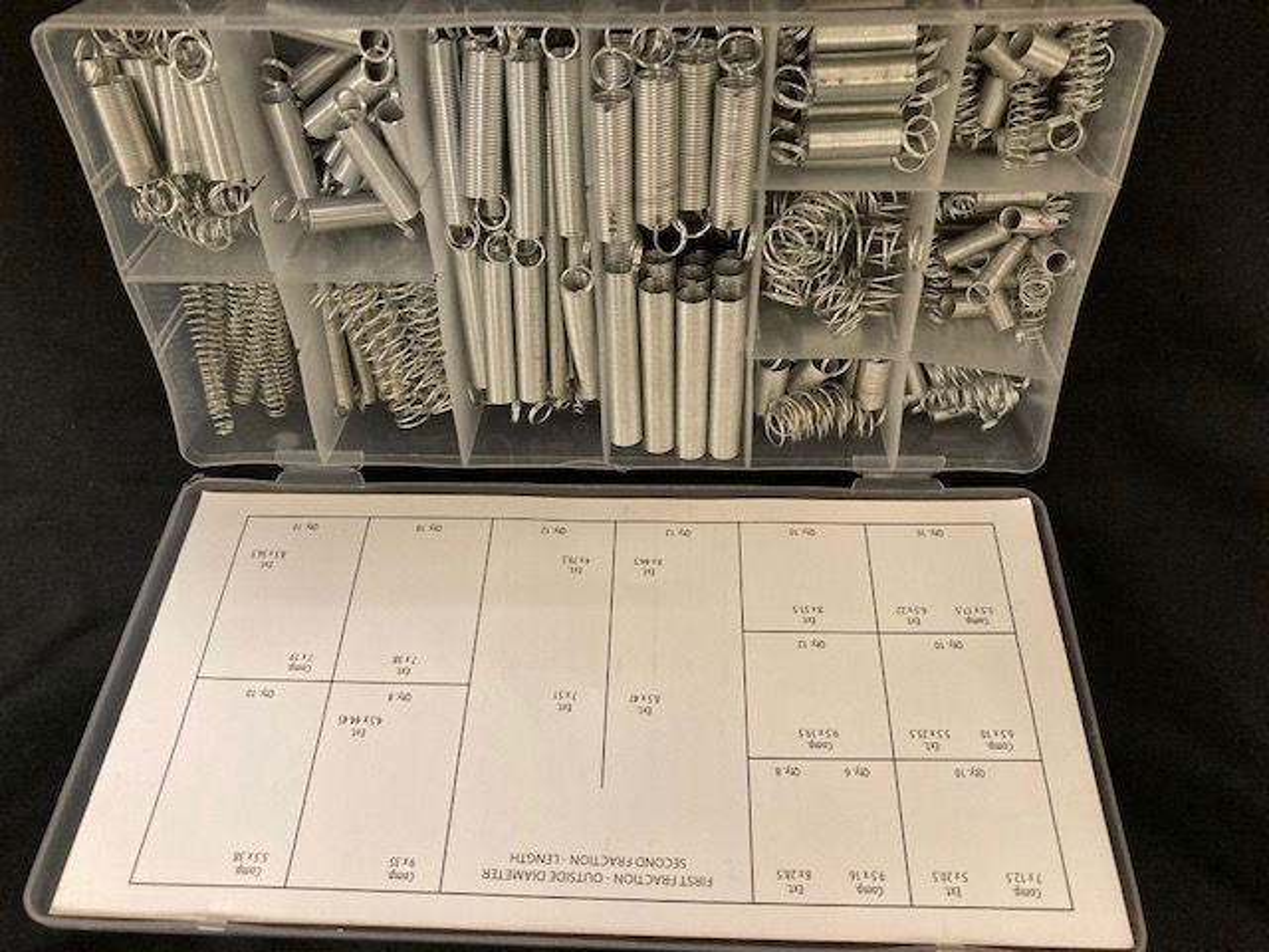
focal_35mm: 28
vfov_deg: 49.7
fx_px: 1026
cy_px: 476
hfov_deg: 63.4
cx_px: 634
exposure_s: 1/33
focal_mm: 3.99
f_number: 1.8
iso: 320
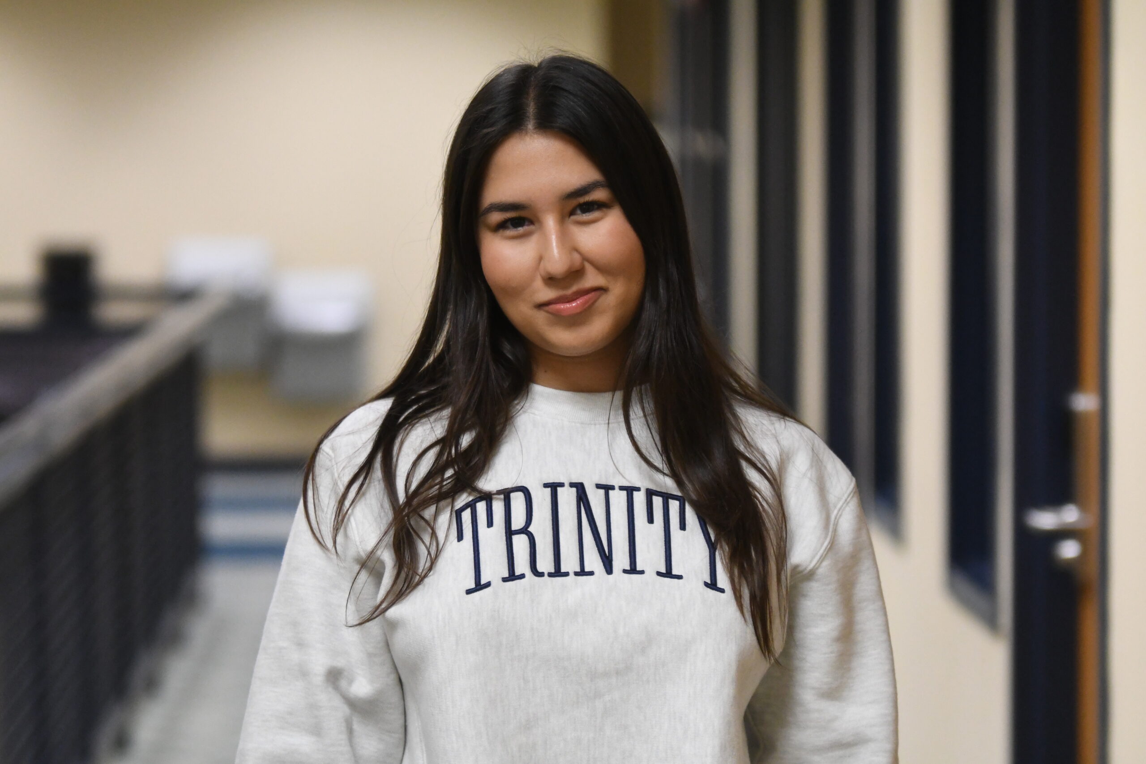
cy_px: 382
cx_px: 573
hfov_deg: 13.7
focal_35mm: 150
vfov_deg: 9.1
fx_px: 4775
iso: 4000
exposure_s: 1/500
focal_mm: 100
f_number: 2.8
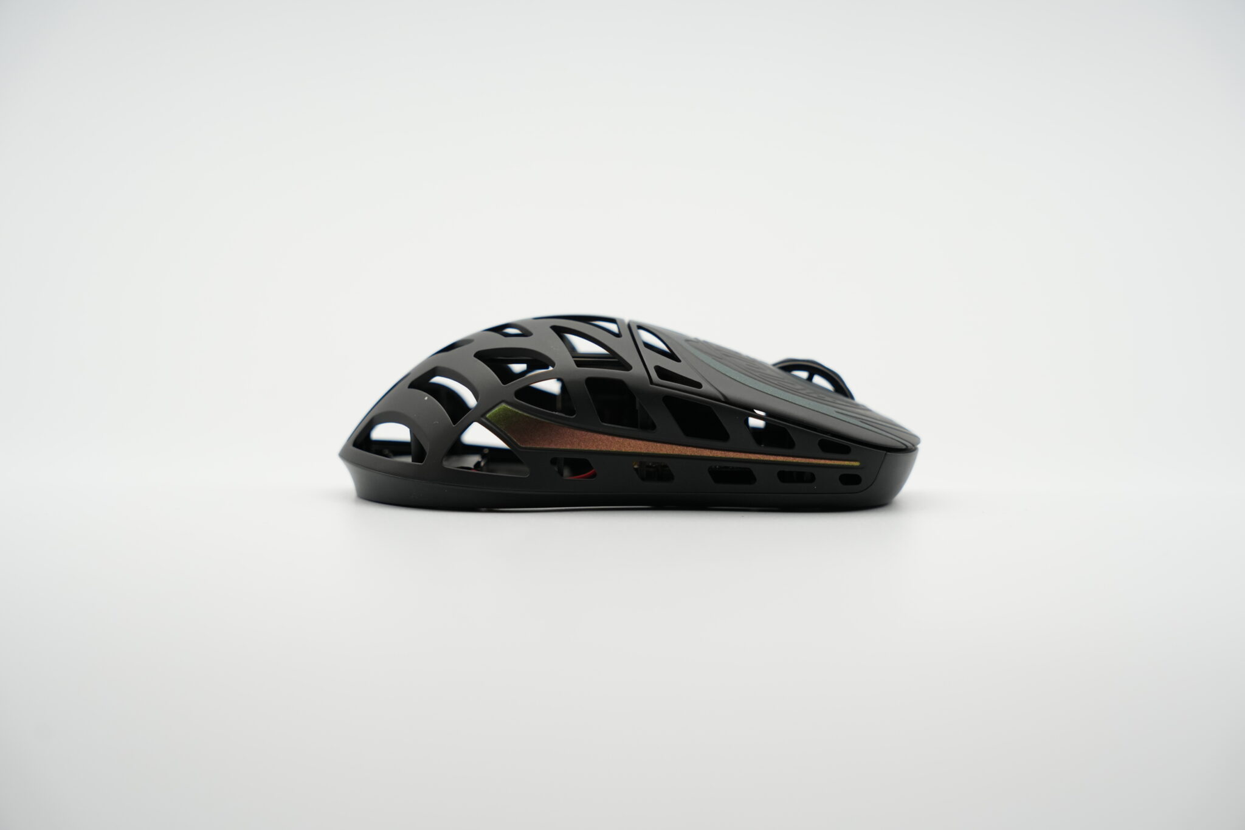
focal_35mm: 70
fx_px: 2420
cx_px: 622
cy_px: 415
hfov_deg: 28.8
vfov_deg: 19.5
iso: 1000
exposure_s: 1/60
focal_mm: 70
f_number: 5
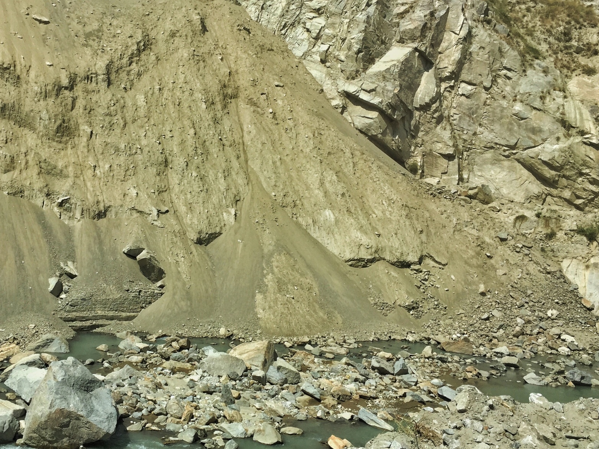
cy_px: 222
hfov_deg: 48.4
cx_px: 214
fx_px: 658
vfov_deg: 37.7
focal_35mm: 38
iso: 32
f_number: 2.2
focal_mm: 4.15
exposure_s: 1/2825
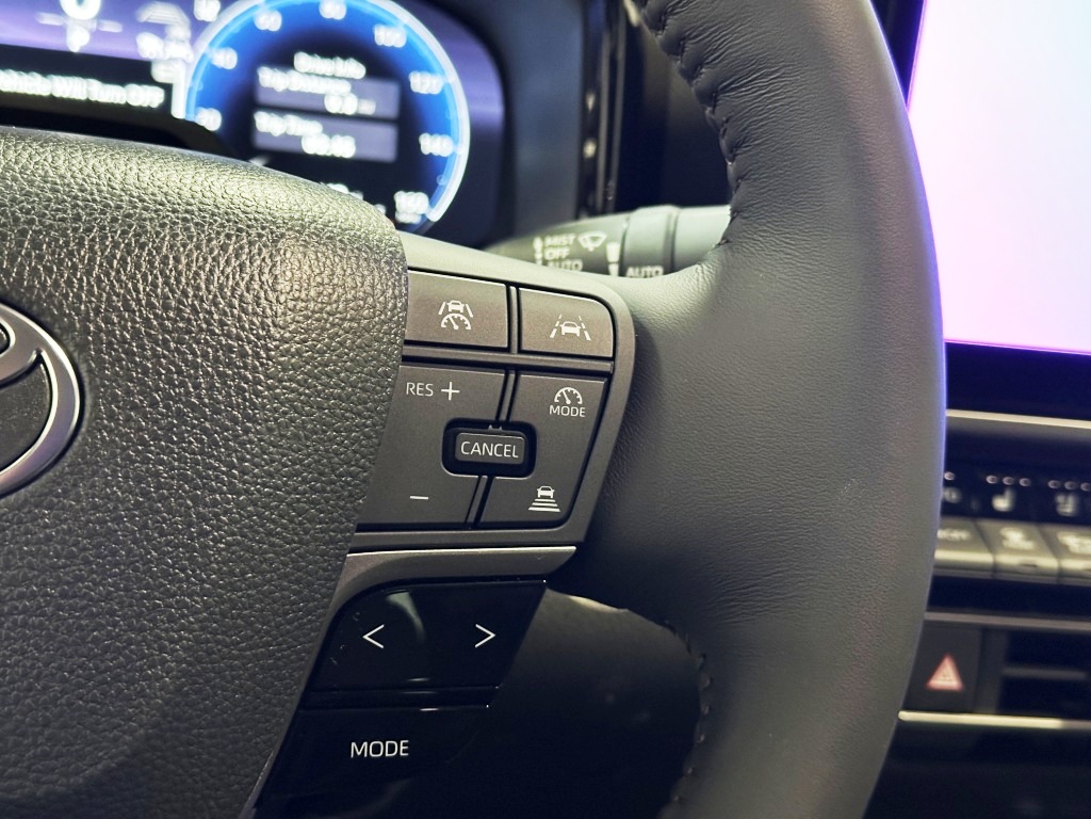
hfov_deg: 39.7
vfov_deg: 30.3
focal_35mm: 48
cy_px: 410
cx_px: 546
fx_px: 1513
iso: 640
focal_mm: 6.86
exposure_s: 1/24
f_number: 1.78
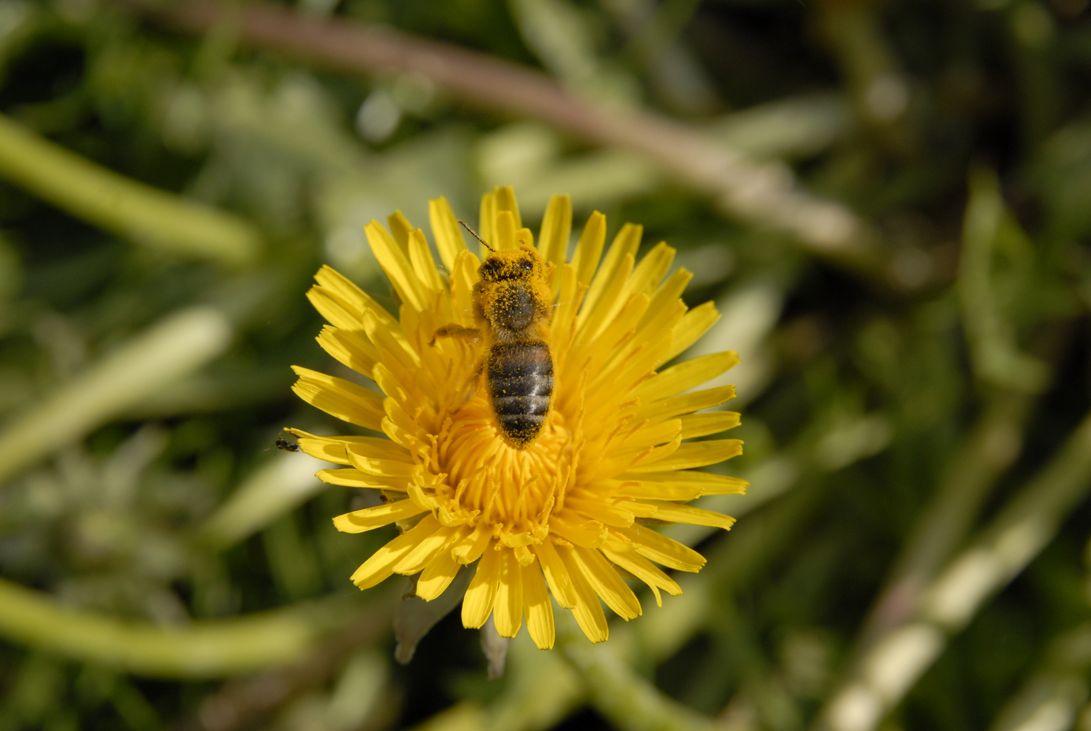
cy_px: 366
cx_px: 546
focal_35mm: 105
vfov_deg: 13.1
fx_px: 3186
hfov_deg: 19.4
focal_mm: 70
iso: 200
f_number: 10
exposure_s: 1/350
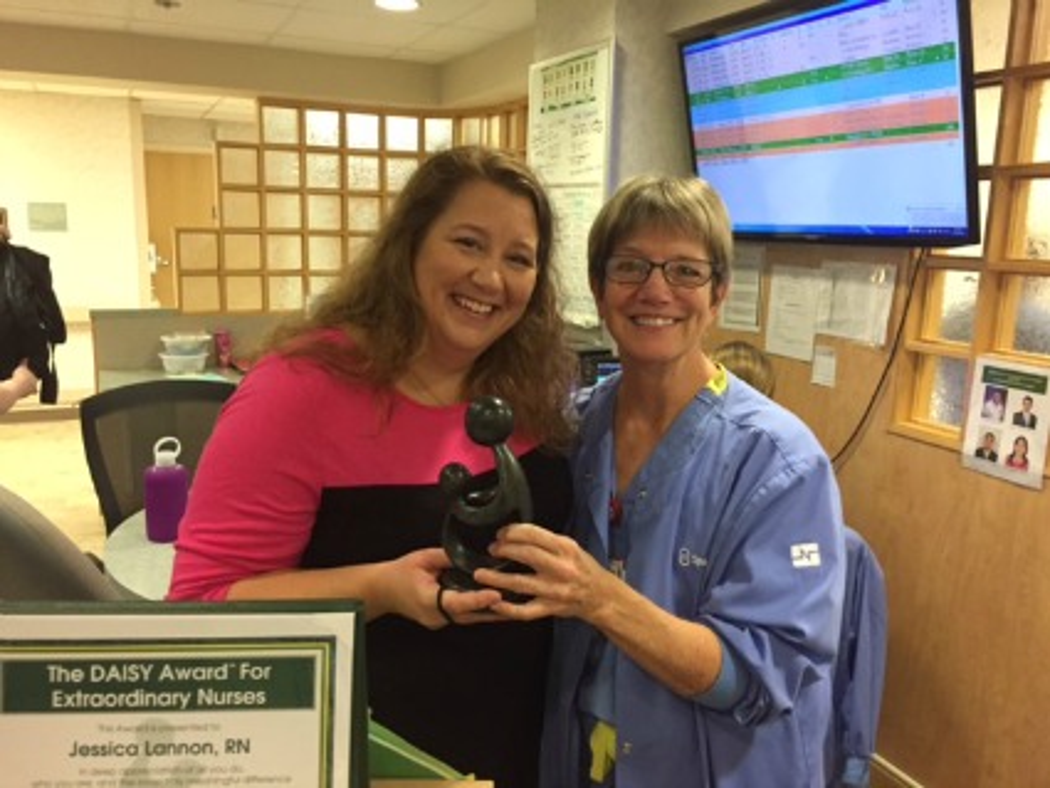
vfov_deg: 48.2
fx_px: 880
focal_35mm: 29
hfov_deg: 61.6
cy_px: 394
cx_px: 525
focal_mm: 4.15
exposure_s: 1/30
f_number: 2.2
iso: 250
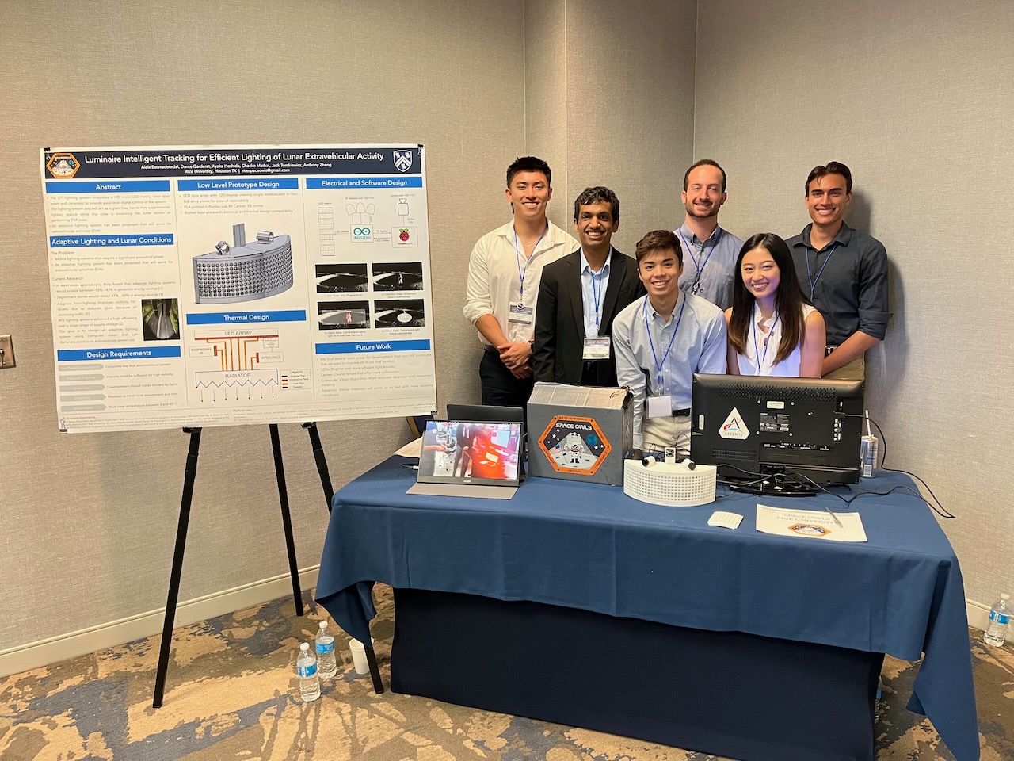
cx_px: 507
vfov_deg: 53.1
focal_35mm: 26
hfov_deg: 67.3
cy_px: 380
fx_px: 762
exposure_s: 1/60
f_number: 1.6
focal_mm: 5.1
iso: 250
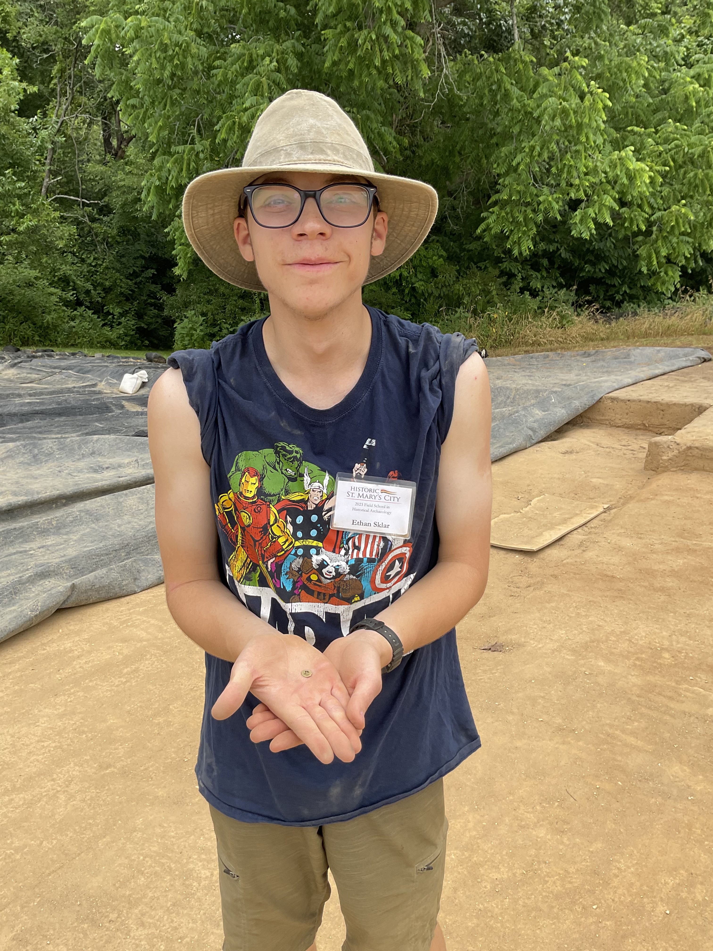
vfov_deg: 61.7
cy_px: 476
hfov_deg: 48.2
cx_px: 356
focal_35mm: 29
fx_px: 796
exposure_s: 1/613
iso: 16
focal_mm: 3
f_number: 1.8
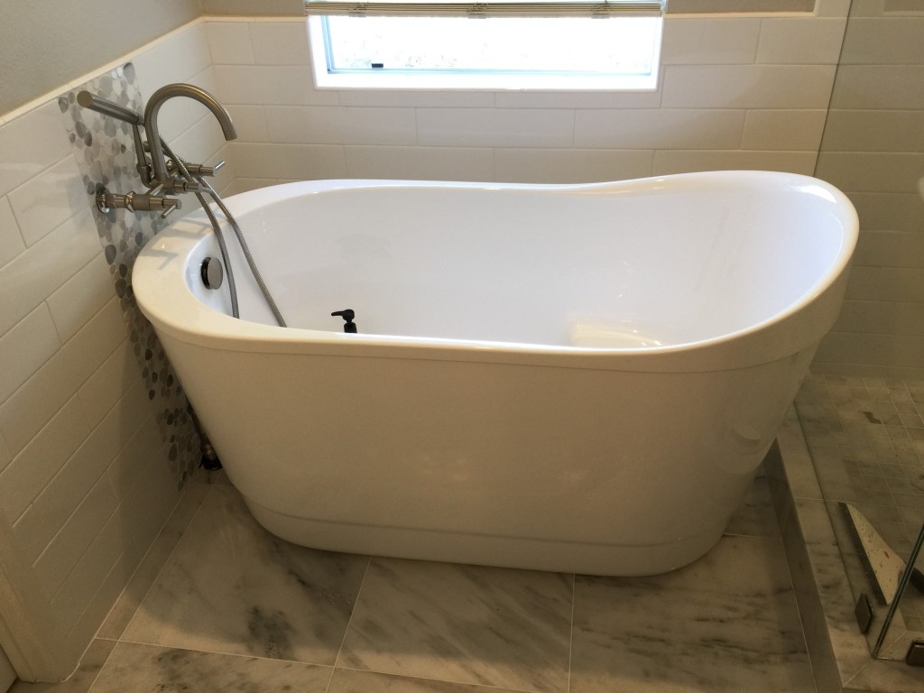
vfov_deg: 48.2
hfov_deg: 61.7
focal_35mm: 29
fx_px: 774
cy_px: 346
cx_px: 462
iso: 40
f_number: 2.2
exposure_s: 1/30
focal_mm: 4.15
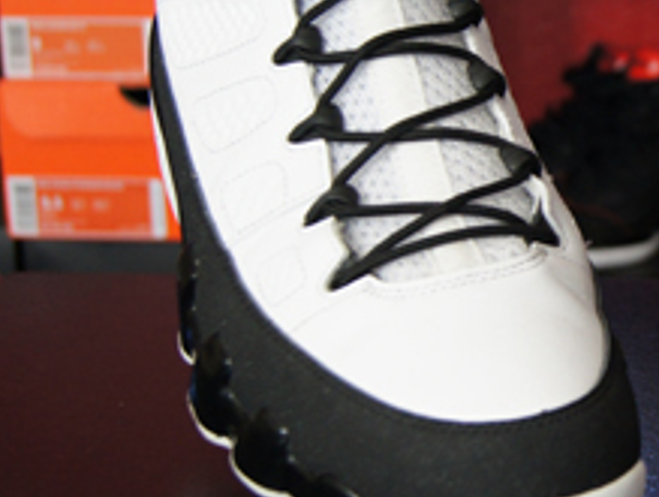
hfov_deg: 18.7
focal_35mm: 99
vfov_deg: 15.0
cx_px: 806
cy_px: 161
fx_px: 1888
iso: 800
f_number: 4
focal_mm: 26
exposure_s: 1/40
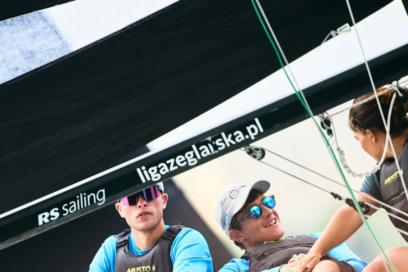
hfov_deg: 2.0
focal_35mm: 1048
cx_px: 146
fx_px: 11876
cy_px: 234
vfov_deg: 1.3
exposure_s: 1/1600
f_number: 4
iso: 800
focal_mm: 600
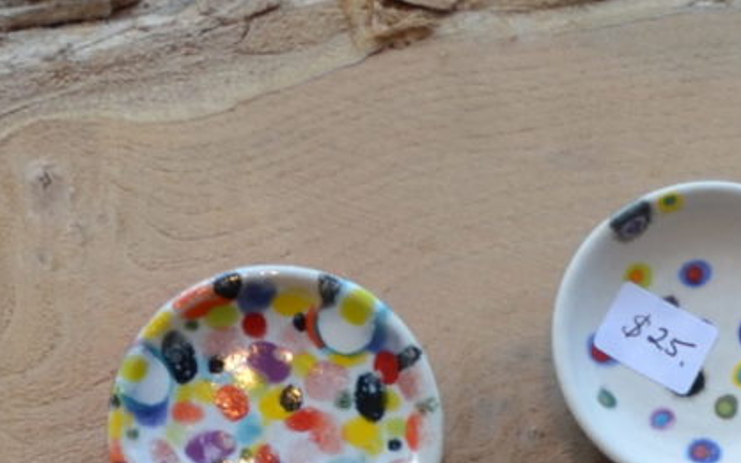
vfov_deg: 6.0
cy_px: 1330
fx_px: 4159
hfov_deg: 10.2
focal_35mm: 206
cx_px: 195
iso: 125
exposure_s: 1/60
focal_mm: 22
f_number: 5.6
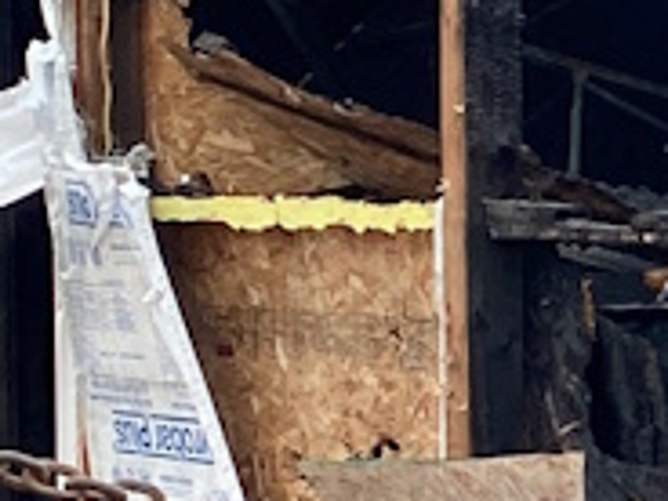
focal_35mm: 170
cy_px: 145
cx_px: 2044
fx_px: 3281
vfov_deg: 8.7
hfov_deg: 9.2
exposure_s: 1/762
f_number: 1.8
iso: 32
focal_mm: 4.25
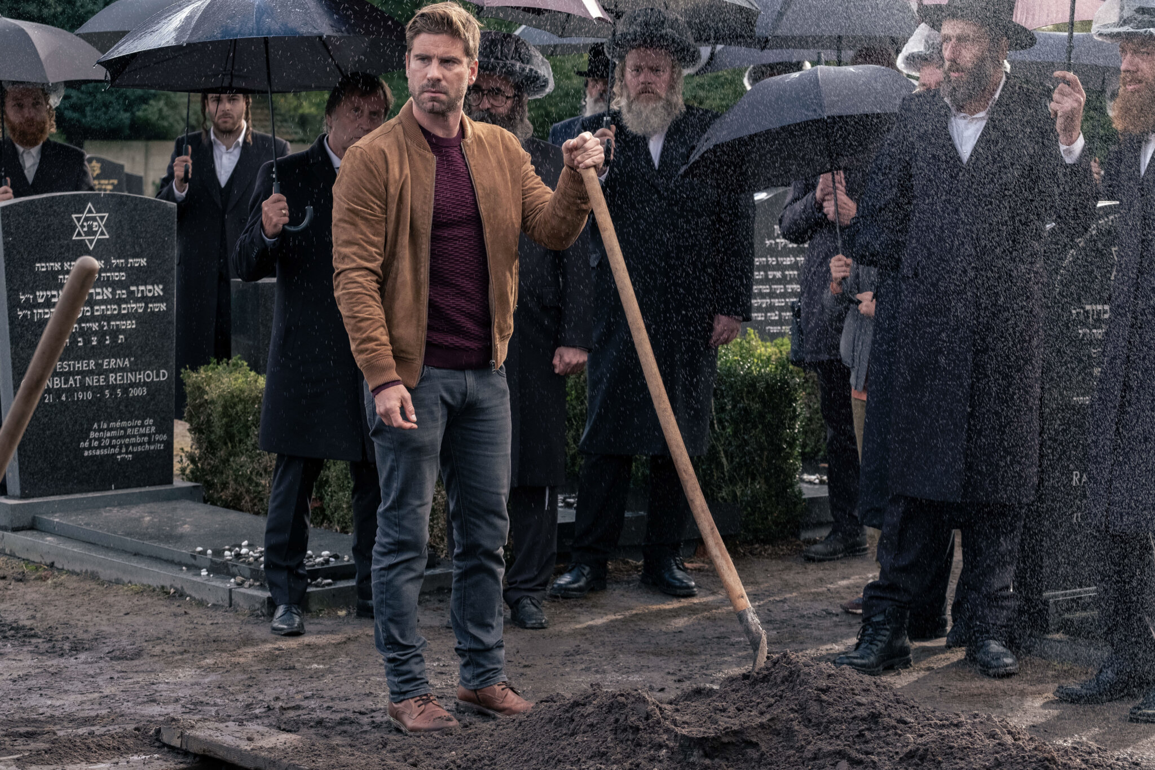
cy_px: 385
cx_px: 578
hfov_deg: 24.2
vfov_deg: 16.3
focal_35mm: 84
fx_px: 2695
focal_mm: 56.3
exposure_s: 1/350
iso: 1250
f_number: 5.6
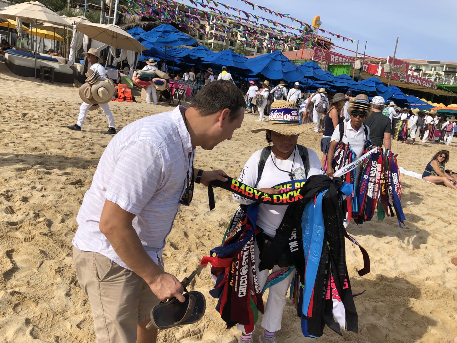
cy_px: 172
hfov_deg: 63.4
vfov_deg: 49.7
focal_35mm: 28
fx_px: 370
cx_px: 228
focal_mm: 3.99
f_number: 1.8
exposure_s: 1/2288
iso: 20
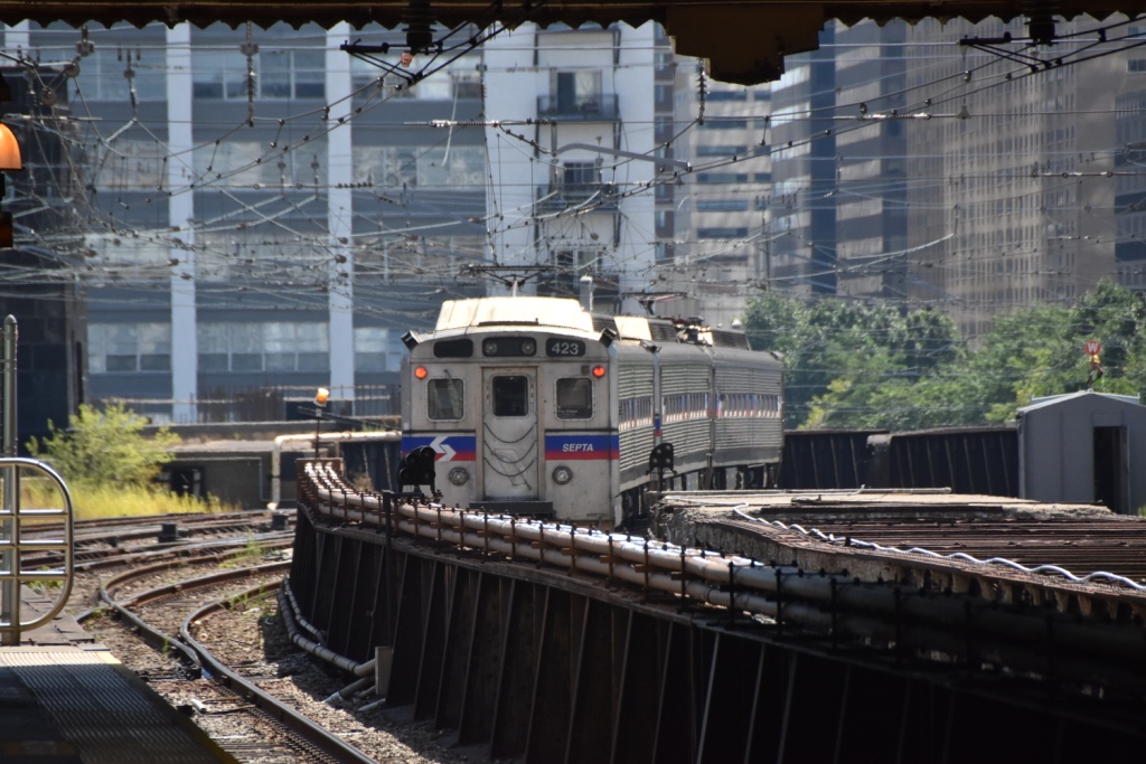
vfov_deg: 4.6
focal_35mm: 300
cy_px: 382
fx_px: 9551
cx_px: 573
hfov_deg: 6.9
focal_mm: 200
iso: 800
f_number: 6.3
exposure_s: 1/2500
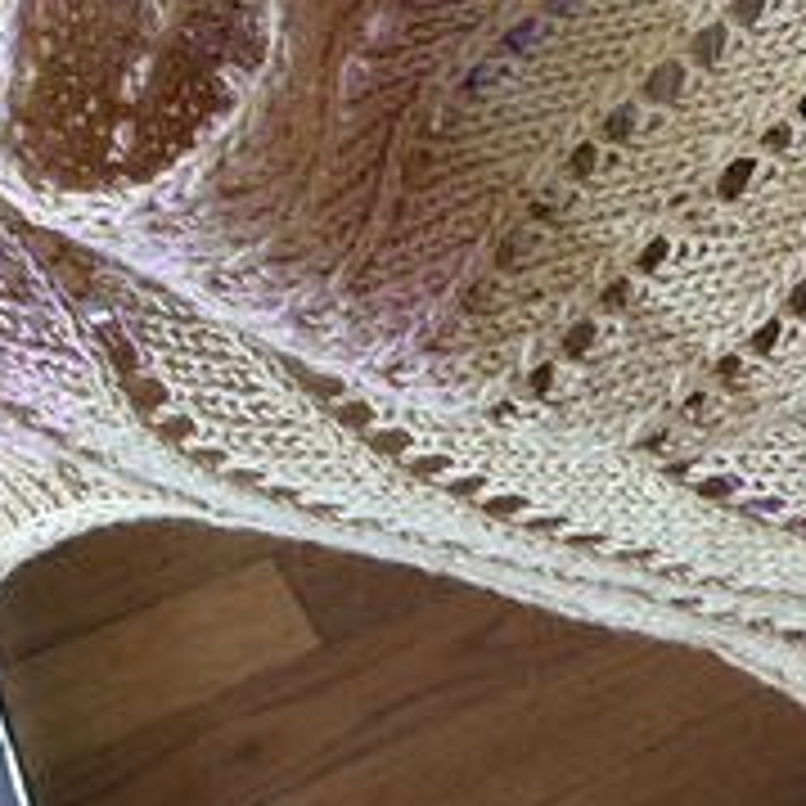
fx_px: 2081
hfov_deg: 21.4
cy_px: 79
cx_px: 747
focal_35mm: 79
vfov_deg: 21.4
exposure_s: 1/24
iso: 50
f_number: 2.4
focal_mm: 3.3
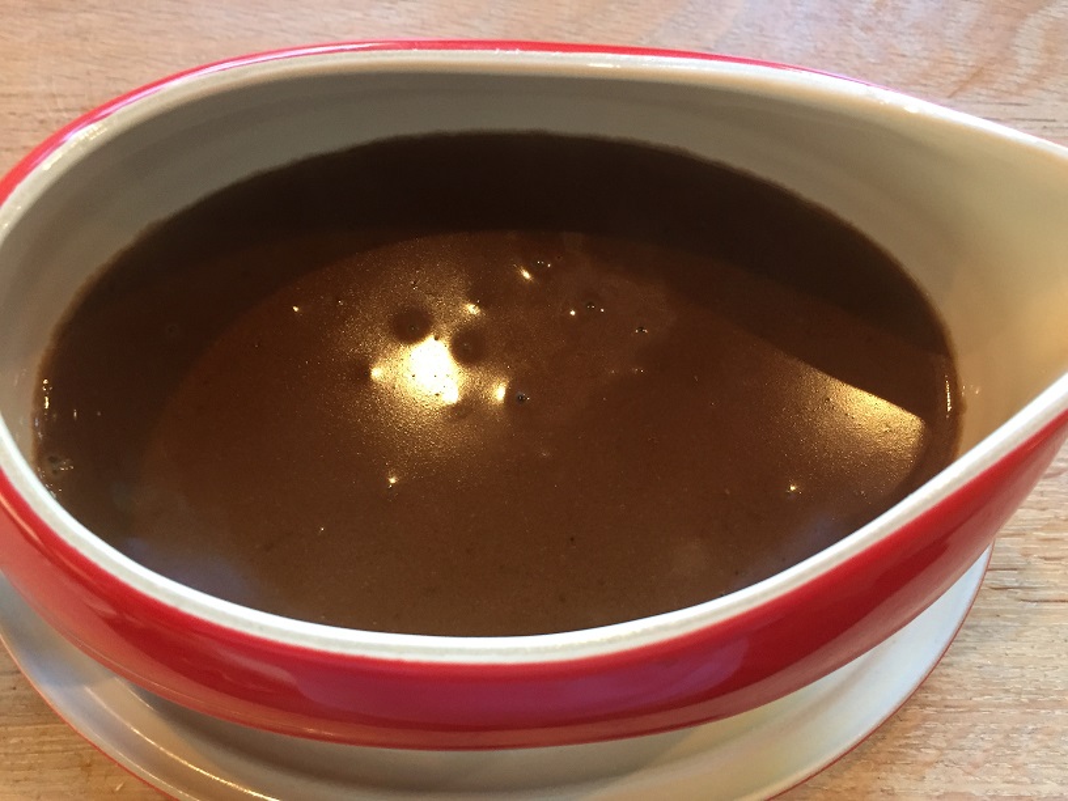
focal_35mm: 29
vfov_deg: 48.2
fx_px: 895
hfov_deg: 61.7
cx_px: 534
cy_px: 400
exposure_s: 1/33
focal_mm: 4.15
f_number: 2.2
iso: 200
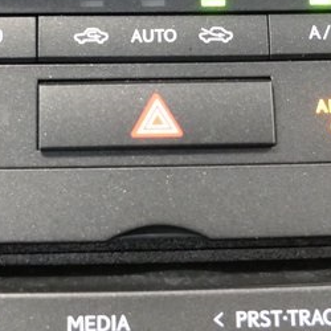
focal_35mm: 87
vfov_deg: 19.8
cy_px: 78
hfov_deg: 19.9
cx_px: 154
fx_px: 941
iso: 3200
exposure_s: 1/15
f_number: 3.5
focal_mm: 12
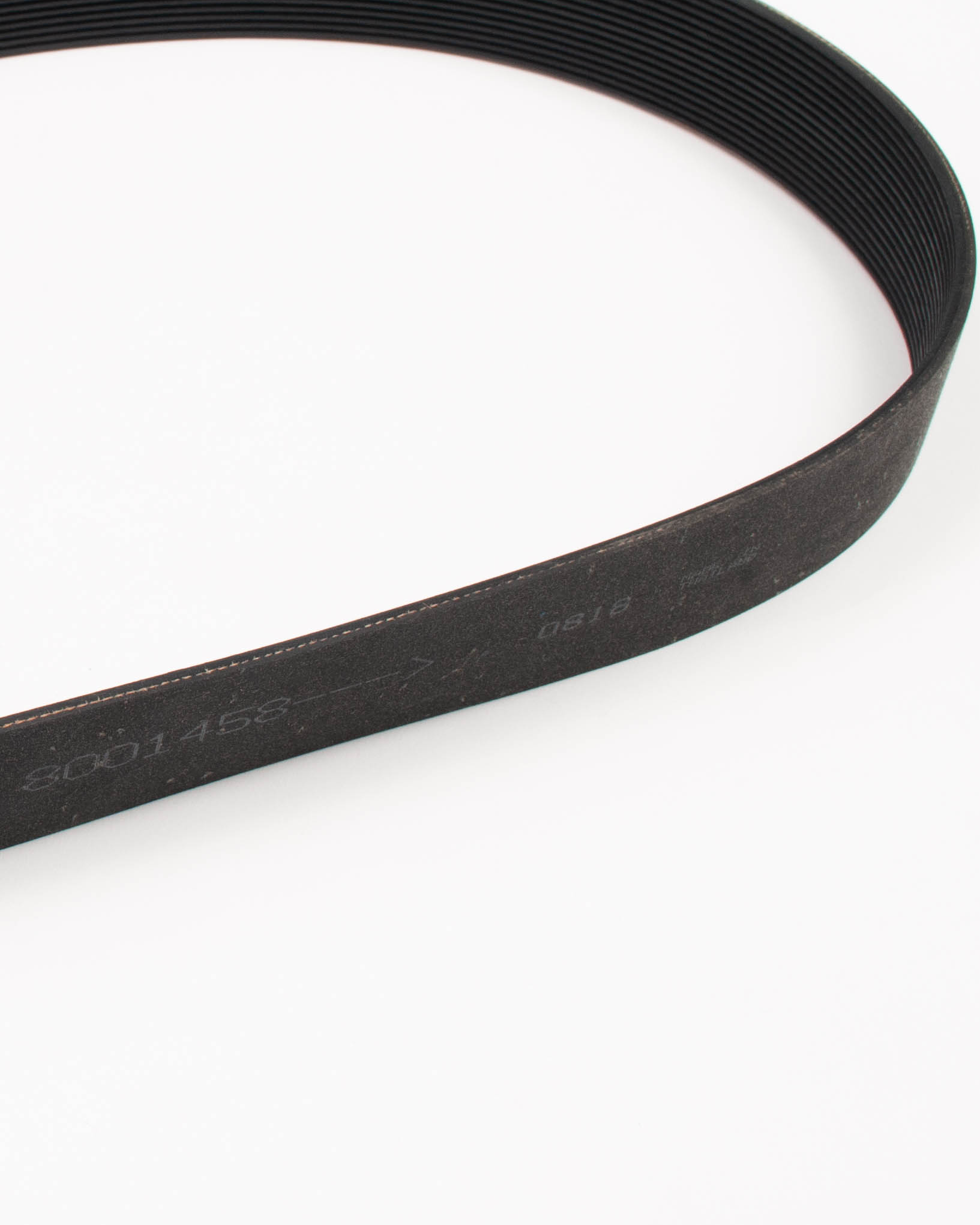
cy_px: 384
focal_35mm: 65
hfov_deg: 22.0
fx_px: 2356
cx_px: -149
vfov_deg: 28.9
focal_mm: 22
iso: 200
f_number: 13
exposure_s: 1/80
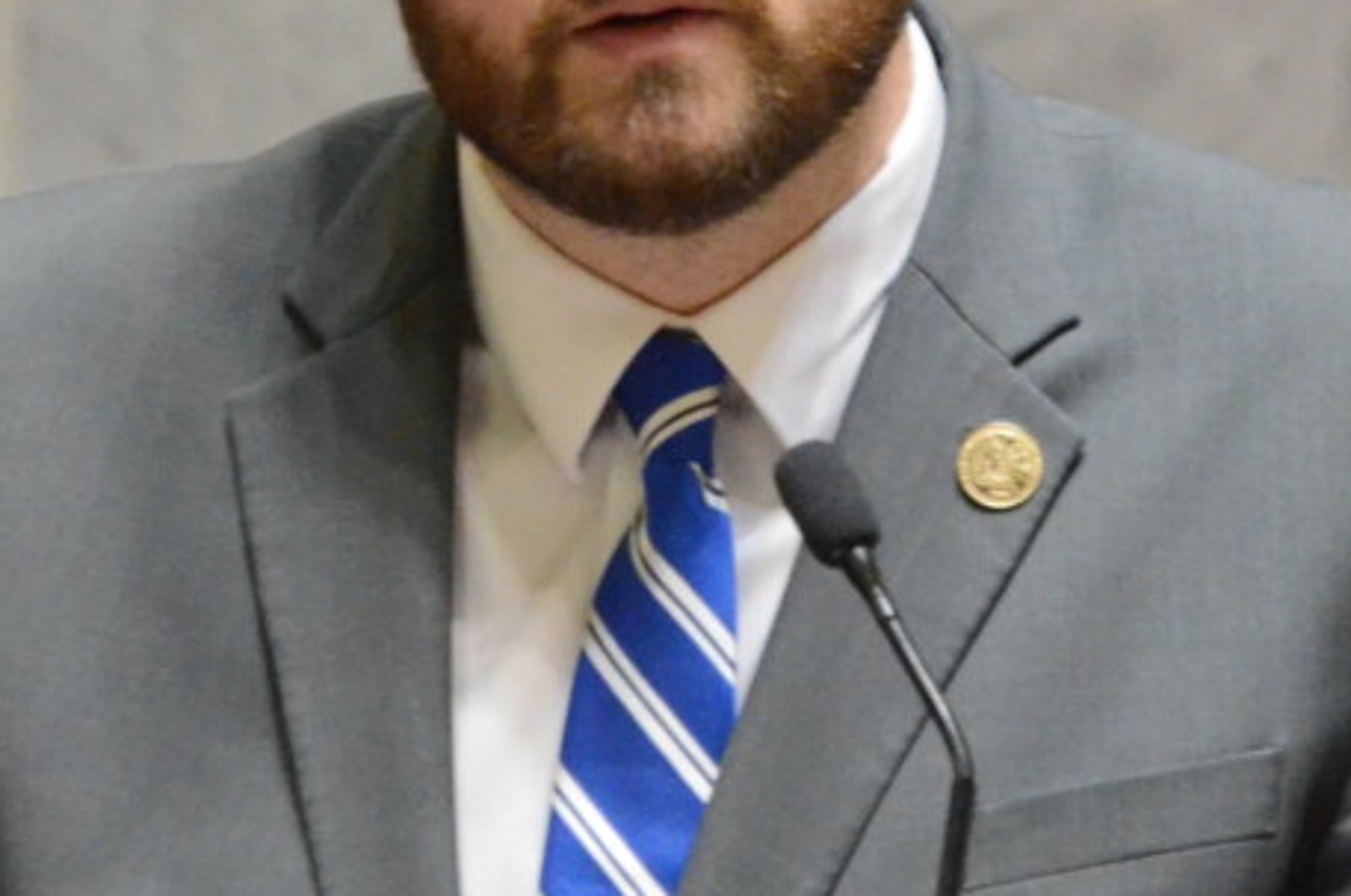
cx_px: 644
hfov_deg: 3.6
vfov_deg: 2.4
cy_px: 22
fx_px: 21402
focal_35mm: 571
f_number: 7.1
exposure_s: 1/60
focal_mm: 145
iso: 6400
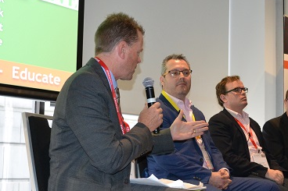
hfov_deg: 32.9
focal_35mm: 61
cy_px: 137
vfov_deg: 22.1
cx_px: 160
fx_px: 488
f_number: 3.8
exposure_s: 1/60
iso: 1400
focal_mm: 22
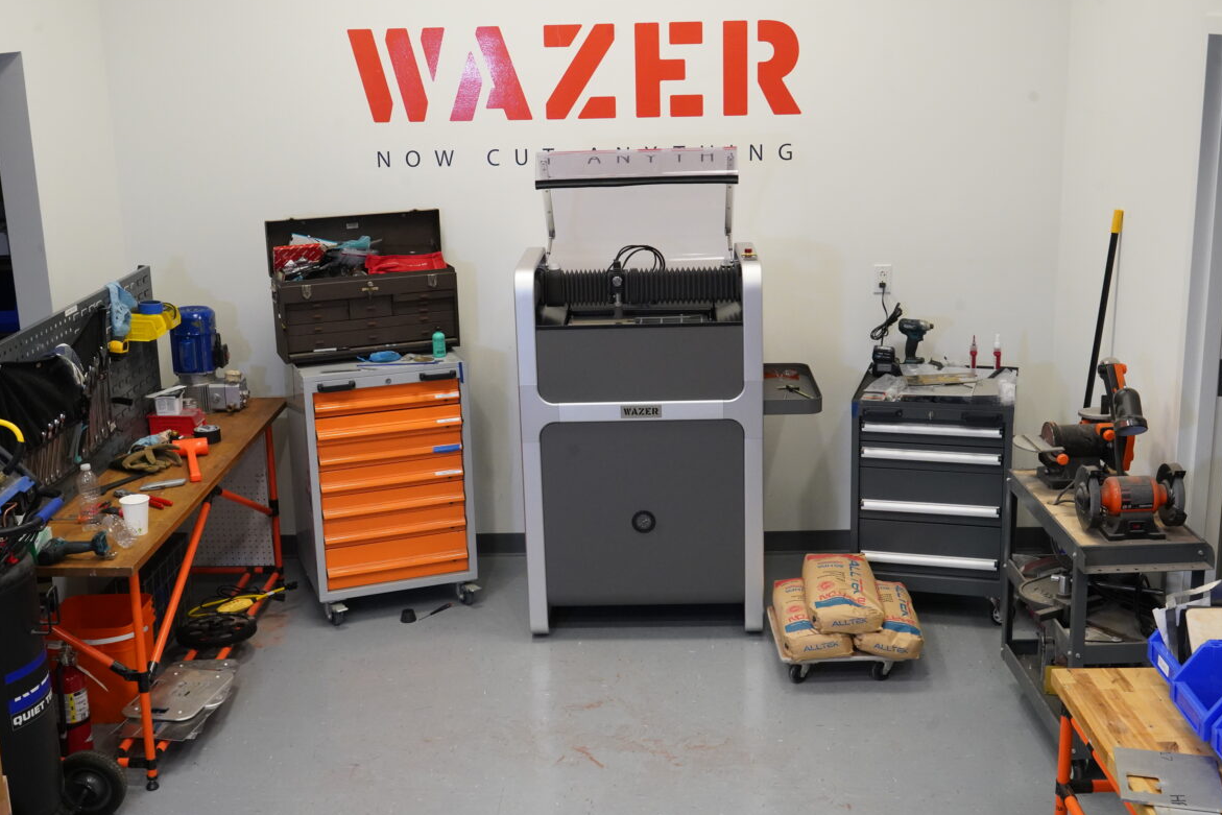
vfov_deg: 31.9
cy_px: 402
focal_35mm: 42
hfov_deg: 46.4
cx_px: 607
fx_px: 1426
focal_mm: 41
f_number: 10
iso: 6400
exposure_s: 1/100
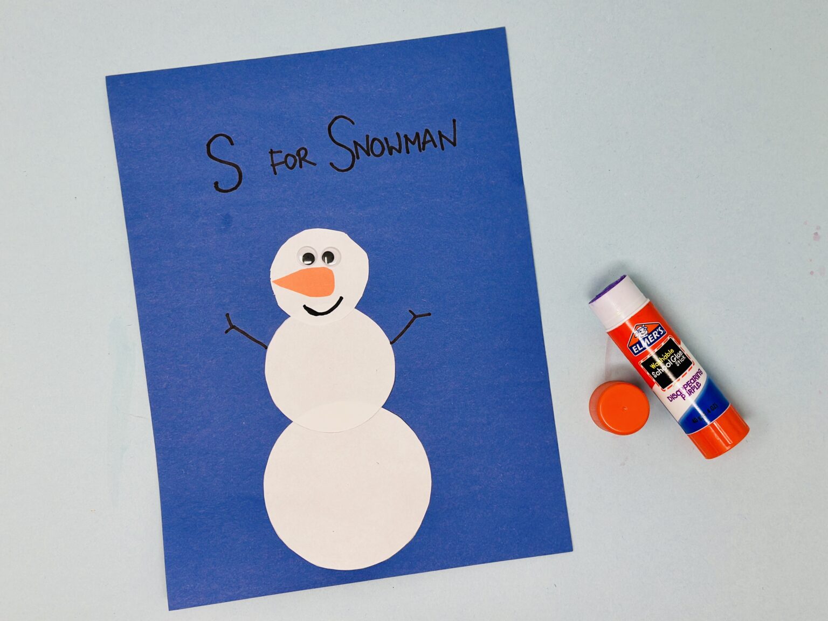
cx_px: 414
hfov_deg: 39.7
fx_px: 1148
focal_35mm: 48
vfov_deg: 30.3
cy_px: 310
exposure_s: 1/382
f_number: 1.78
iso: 80
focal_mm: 6.86
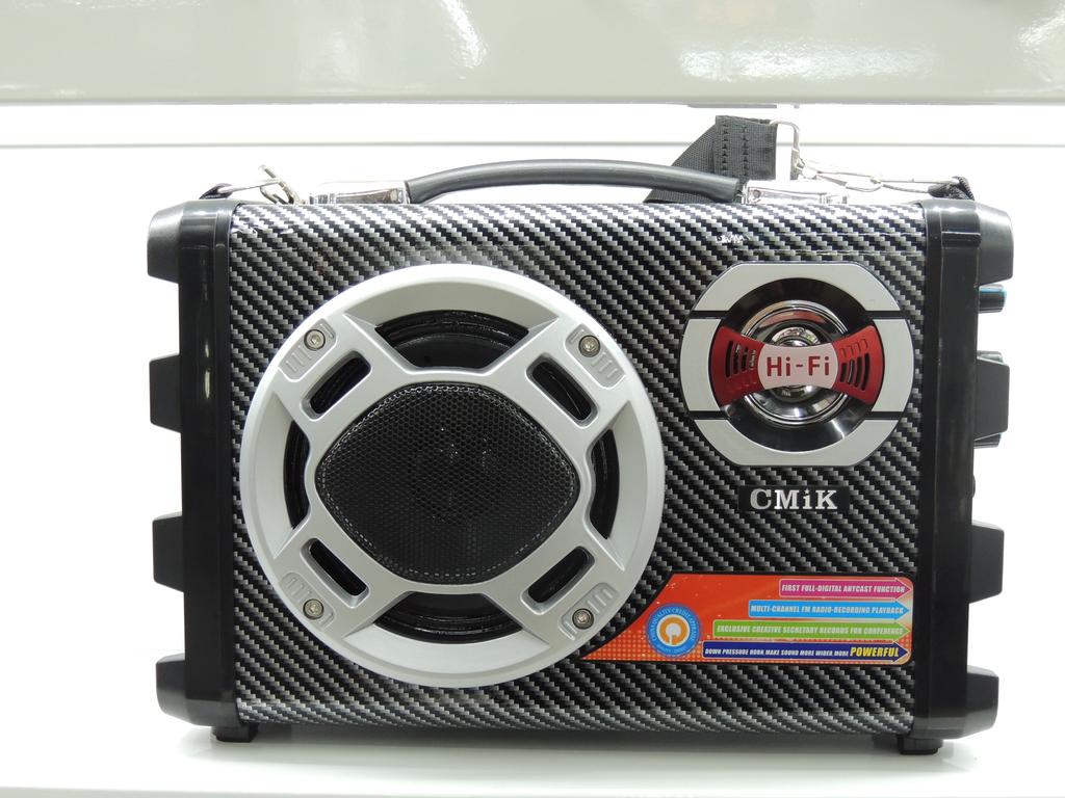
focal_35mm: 47
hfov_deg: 40.4
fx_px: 1446
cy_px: 399
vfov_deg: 30.9
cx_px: 532
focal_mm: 8.3
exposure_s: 1/30
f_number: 3.5
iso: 400
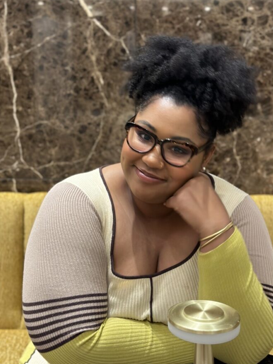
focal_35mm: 56
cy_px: 155
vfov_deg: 34.3
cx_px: 159
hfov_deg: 26.1
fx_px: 589
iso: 400
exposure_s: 1/40
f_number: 1.78
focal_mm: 6.86
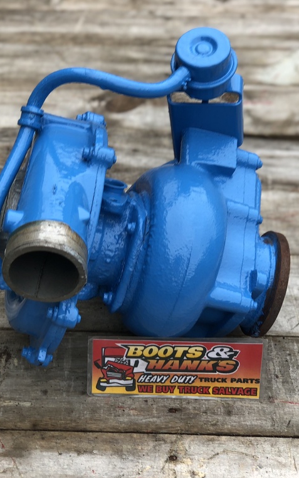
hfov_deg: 17.6
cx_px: 143
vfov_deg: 27.8
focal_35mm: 74
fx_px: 965
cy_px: 240
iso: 16
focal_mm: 6
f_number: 2.4
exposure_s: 1/126
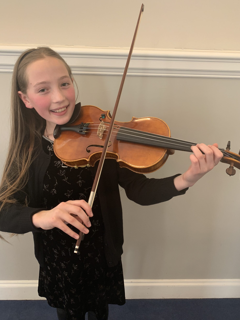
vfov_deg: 65.3
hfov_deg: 51.4
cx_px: 122
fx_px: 250
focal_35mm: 27
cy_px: 160
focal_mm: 4.25
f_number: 1.8
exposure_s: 1/40
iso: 250
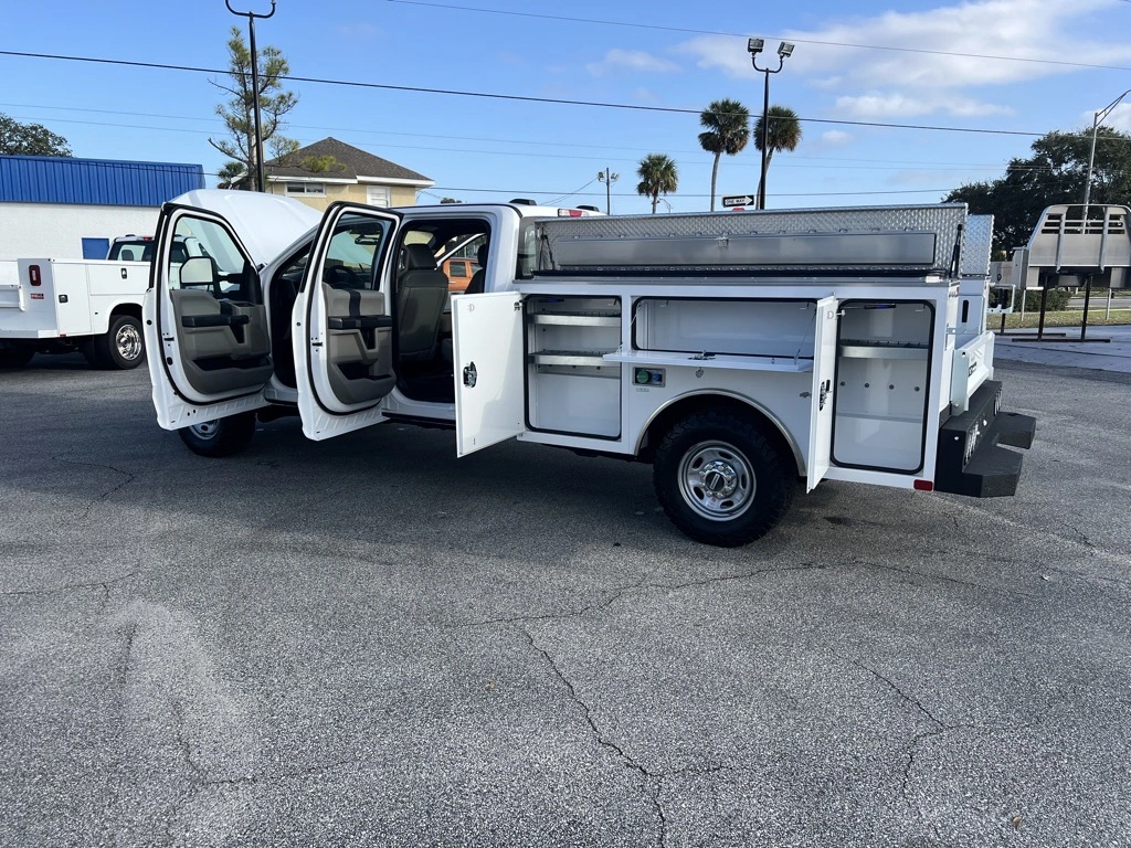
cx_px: 566
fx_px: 849
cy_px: 424
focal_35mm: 26
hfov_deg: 67.3
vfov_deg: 53.1
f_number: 1.5
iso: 50
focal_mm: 5.7
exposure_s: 1/2632
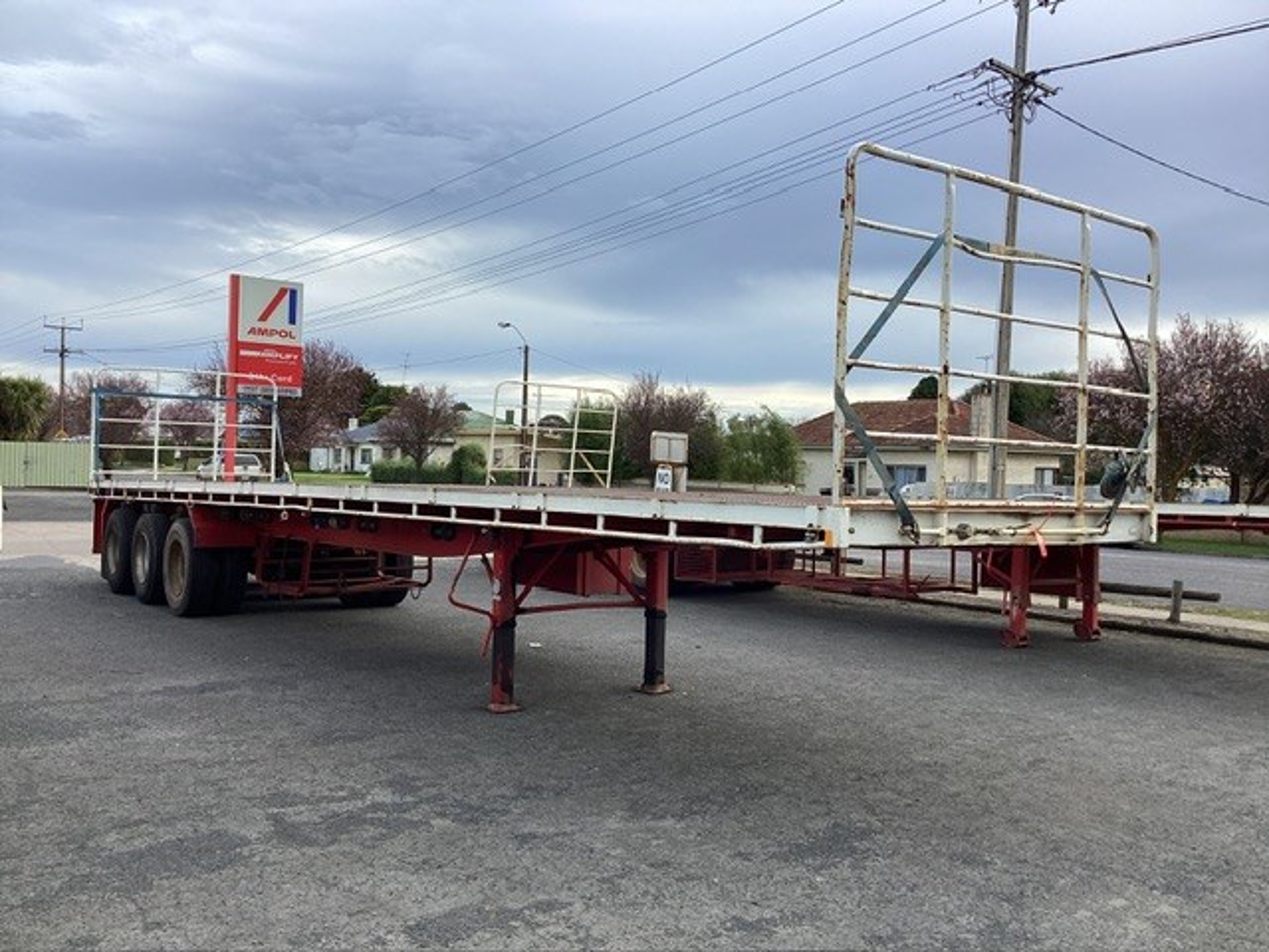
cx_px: 634
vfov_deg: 45.4
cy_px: 476
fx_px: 1136
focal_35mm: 31
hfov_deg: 58.4
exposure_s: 1/306
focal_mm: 3.3
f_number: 2.4
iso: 25
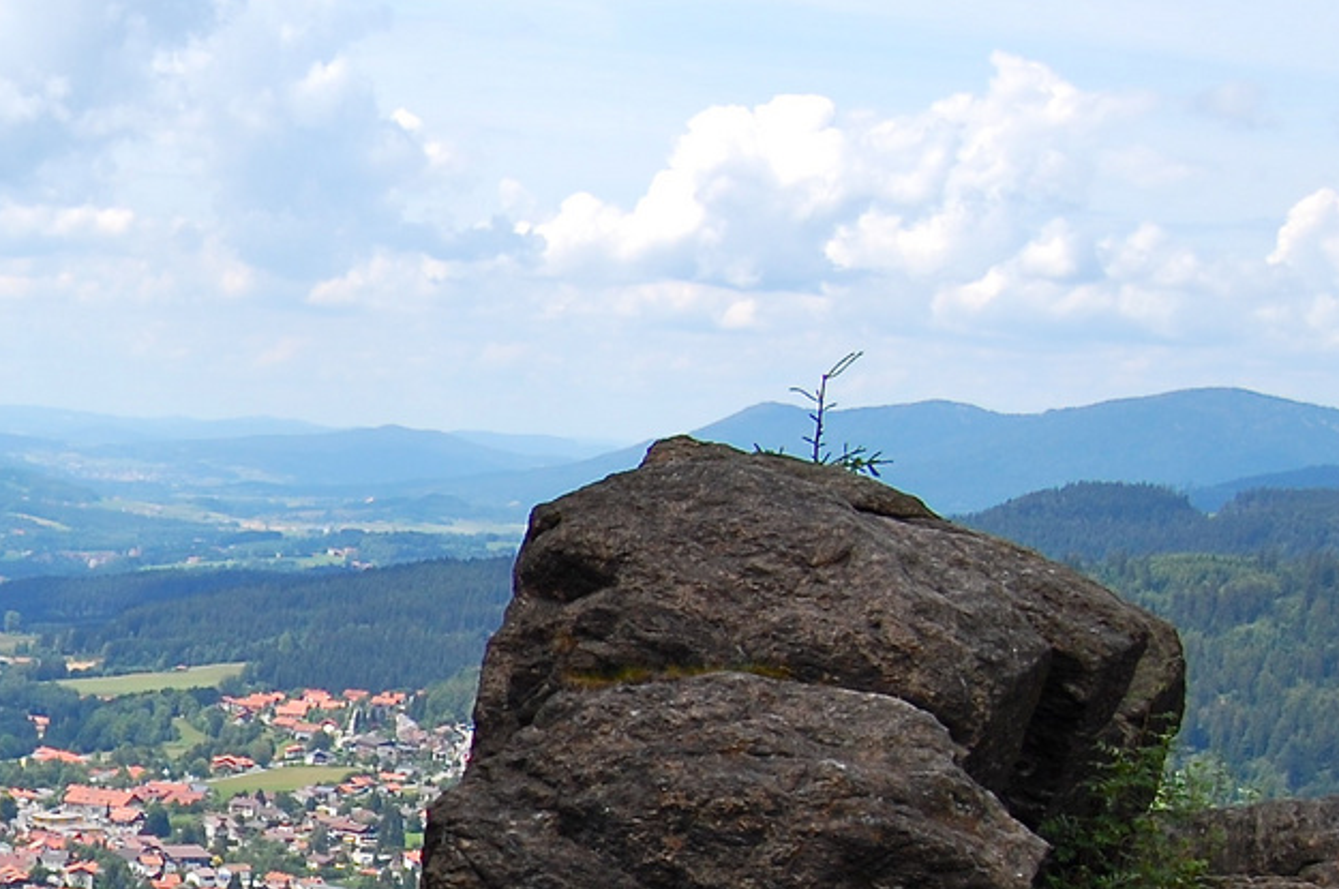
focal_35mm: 117
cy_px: 863
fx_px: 4346
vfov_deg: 11.6
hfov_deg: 16.6
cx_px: -373
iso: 200
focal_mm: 30
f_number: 9
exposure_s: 1/320
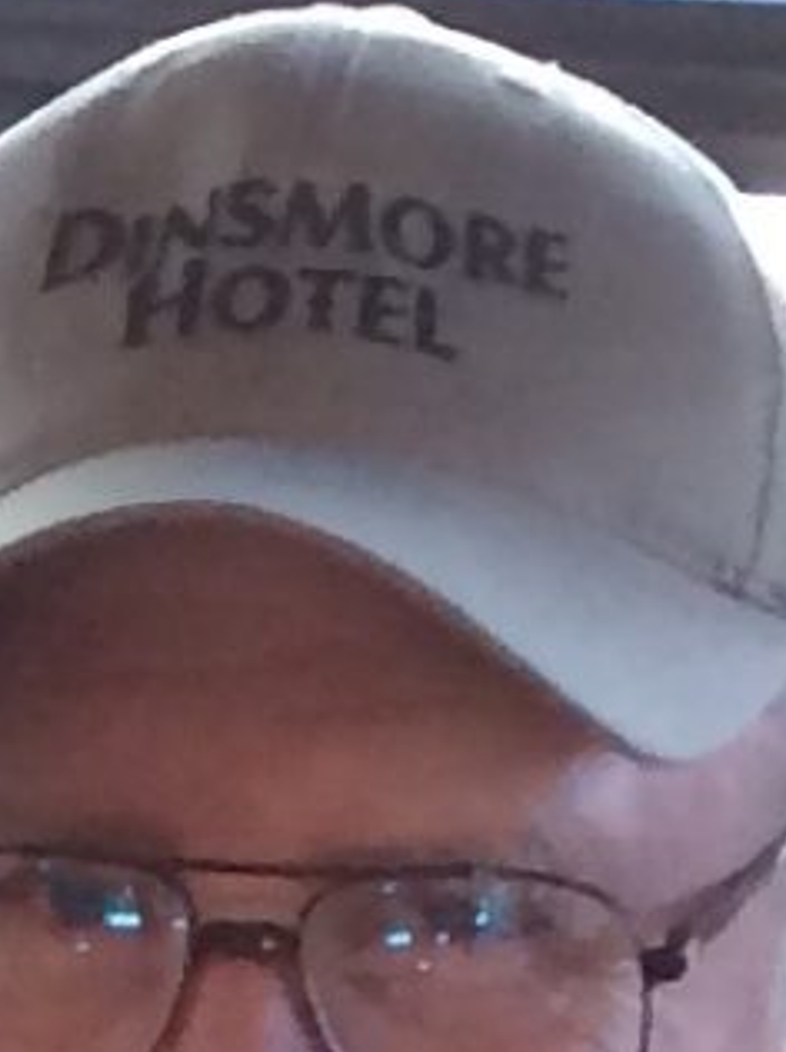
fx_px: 1639
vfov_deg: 33.8
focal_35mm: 54
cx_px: 303
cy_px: 932
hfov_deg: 26.9
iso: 80
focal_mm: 4.15
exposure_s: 1/30
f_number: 2.2
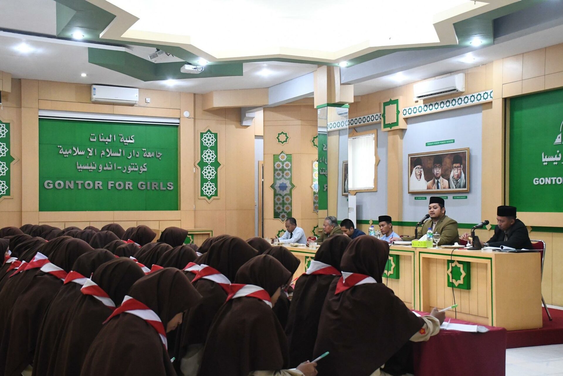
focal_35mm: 48
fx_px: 751
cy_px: 188
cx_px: 282
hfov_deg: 41.1
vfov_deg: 28.1
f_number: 5.6
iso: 5000
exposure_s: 1/60
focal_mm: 32
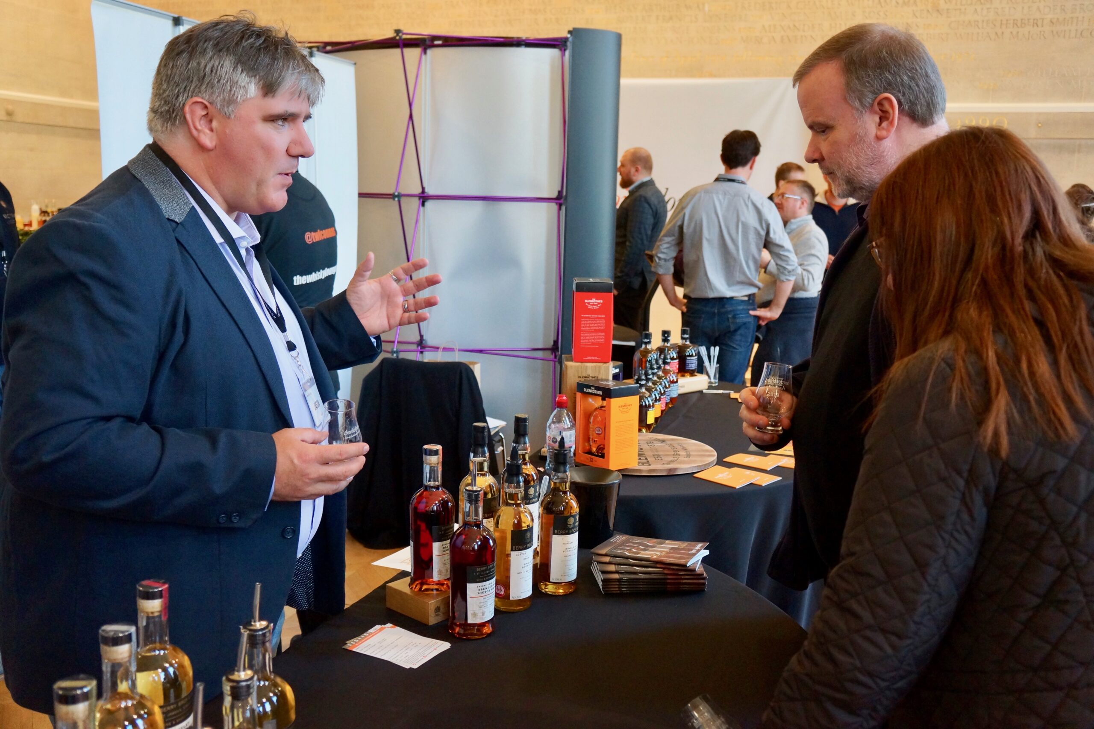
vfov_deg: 42.3
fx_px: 942
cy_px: 364
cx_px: 547
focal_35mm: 31
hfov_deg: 60.3
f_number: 4
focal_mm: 21
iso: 1600
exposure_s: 1/160
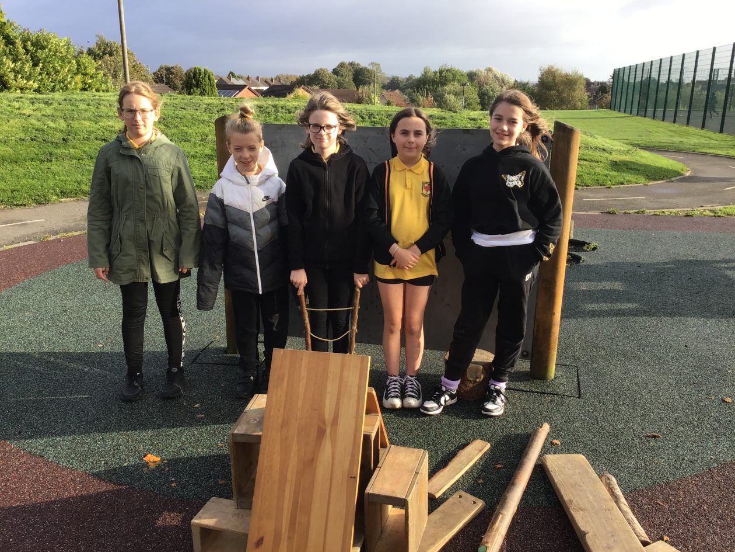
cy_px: 276
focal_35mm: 31
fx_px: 658
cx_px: 368
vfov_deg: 45.4
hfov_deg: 58.4
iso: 25
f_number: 2.4
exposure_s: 1/374
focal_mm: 3.3
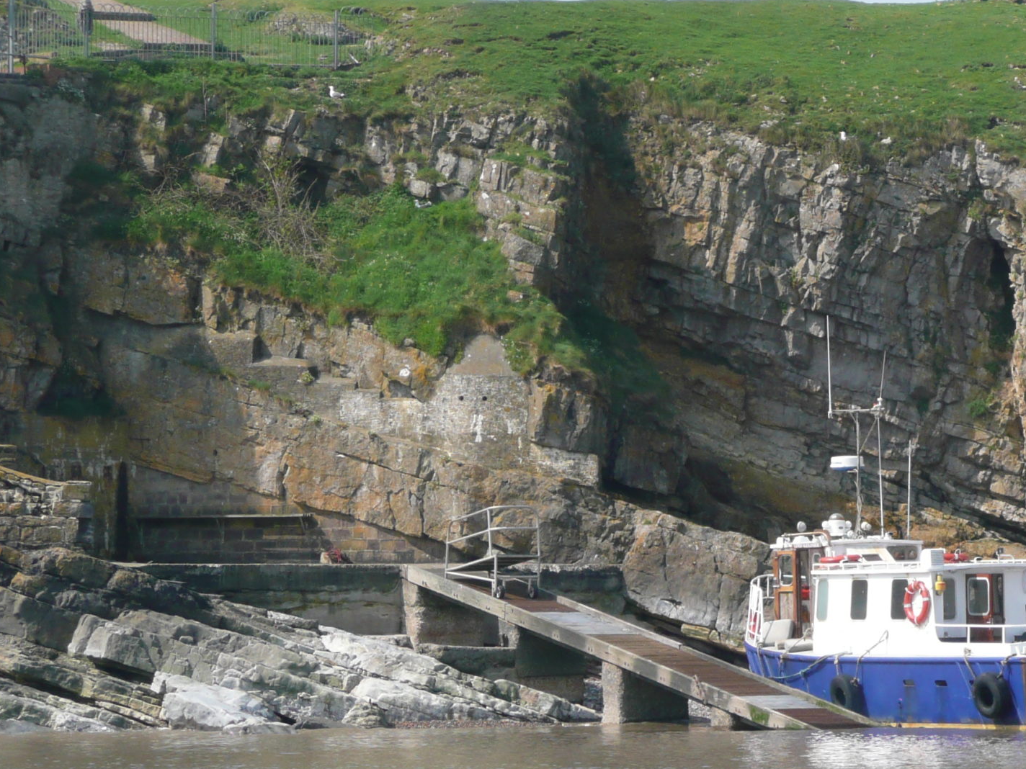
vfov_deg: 6.9
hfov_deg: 9.2
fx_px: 6343
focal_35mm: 214
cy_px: 496
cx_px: 879
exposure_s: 1/400
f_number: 4.7
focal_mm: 19.5
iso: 100
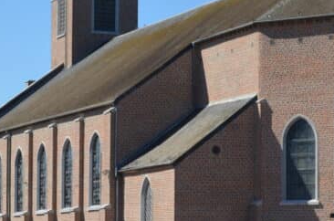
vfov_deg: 8.1
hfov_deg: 12.3
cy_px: 108
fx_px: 1555
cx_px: 151
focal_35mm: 168
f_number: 8
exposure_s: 1/250
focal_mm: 32
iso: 110
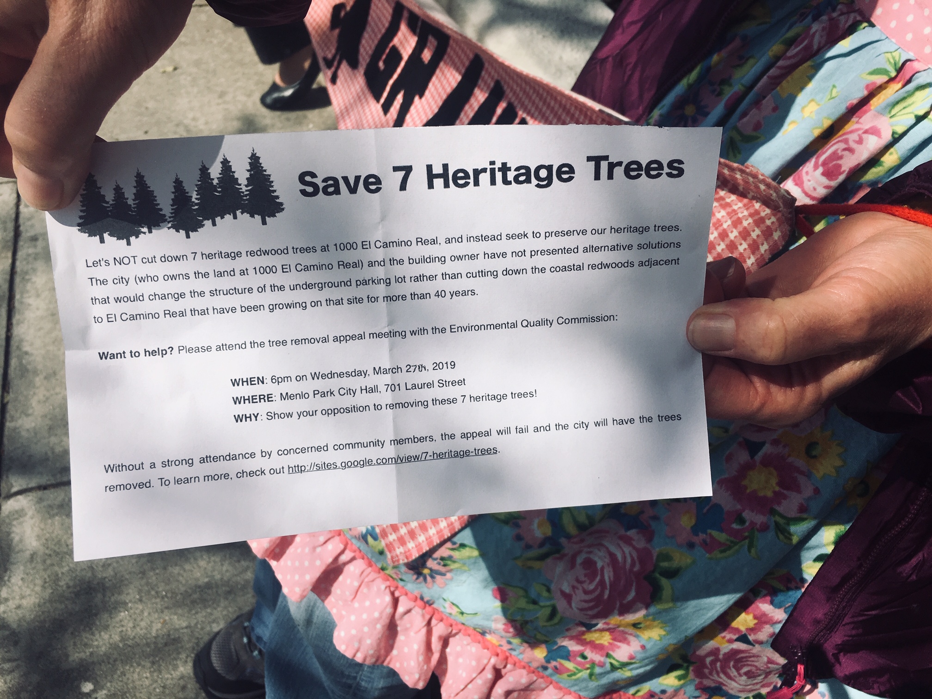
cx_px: 466
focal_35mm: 29
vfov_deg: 48.2
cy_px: 350
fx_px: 781
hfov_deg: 61.7
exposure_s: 1/2137
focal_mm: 4.15
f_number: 2.2
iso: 25
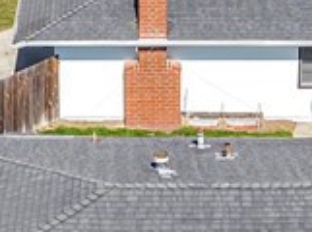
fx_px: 1376
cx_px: 72
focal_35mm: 153
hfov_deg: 12.9
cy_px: 19
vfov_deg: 9.6
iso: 130
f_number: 2.8
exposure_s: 1/240
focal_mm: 12.29
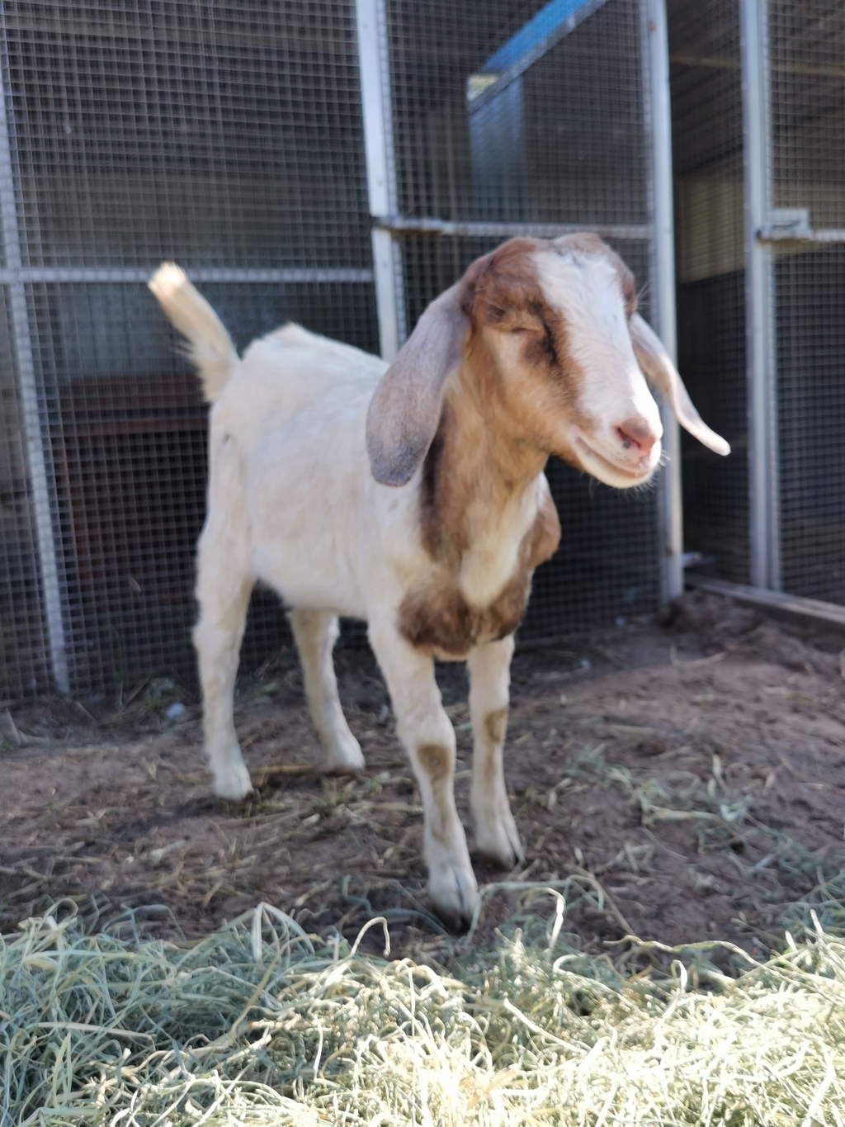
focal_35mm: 30
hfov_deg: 46.8
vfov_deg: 60.0
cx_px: 422
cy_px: 564
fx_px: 976
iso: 50
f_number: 1.6
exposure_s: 1/787
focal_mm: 5.56
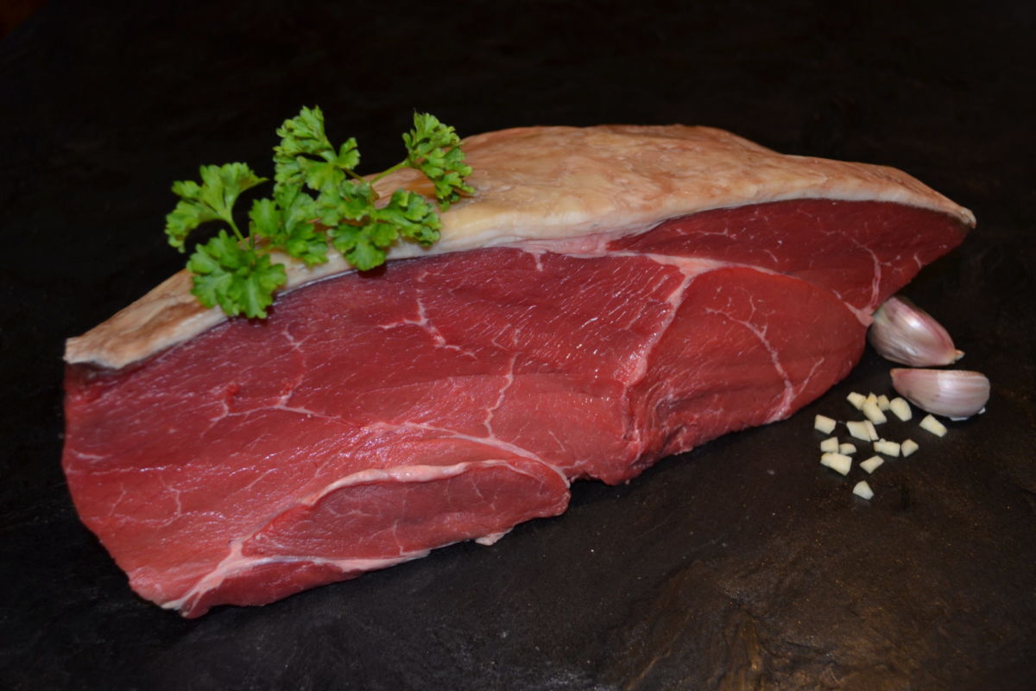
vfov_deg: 36.9
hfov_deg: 53.1
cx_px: 518
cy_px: 346
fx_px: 1036
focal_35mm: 36
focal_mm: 24
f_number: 4
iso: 400
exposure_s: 1/60
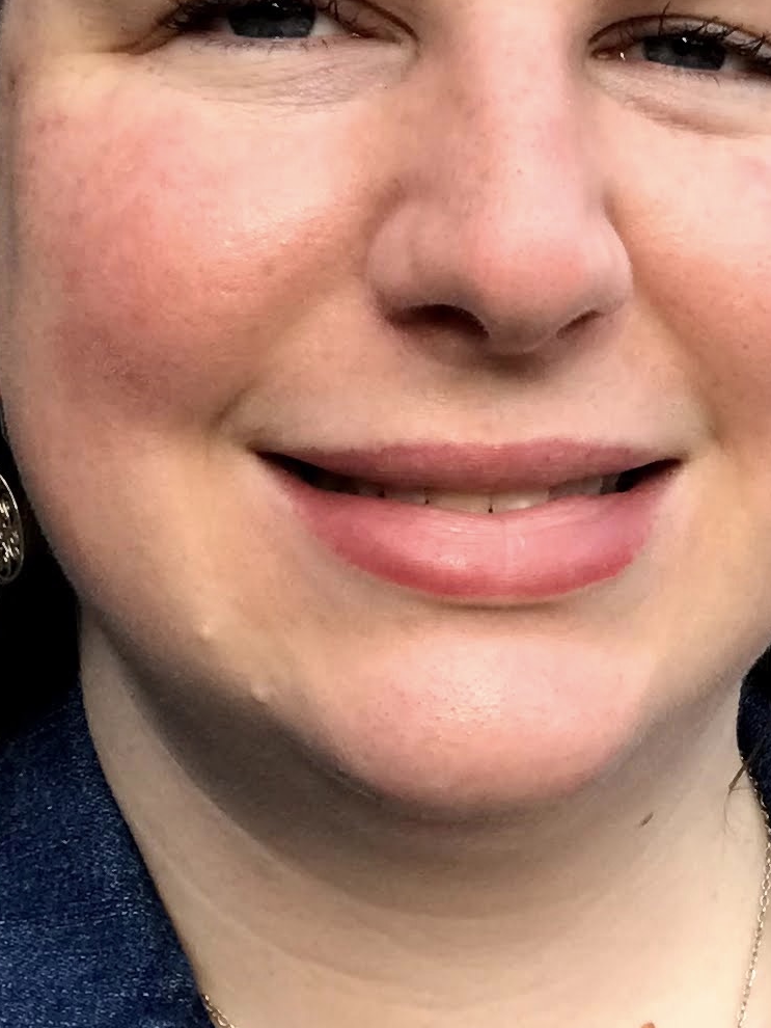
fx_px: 2375
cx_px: 605
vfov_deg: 24.1
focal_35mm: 80
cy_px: 223
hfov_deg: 18.3
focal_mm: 2.87
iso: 25
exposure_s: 1/322
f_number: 2.2
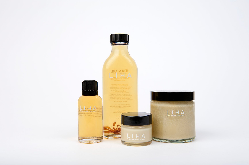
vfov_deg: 33.4
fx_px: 276
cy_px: 82
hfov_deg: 48.5
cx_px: 124
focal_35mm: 40
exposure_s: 1/250
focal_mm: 40
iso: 100
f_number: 6.3
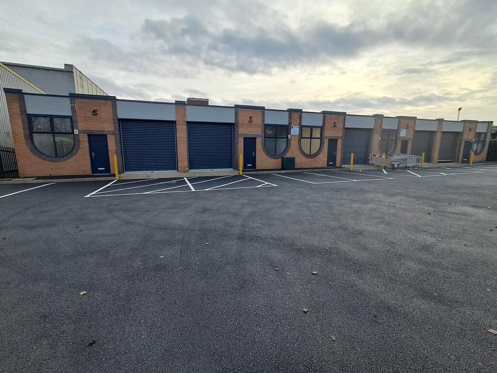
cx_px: 248
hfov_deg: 94.5
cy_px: 186
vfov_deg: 78.1
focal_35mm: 16
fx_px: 230
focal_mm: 1.64
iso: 40
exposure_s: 1/236
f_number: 2.2
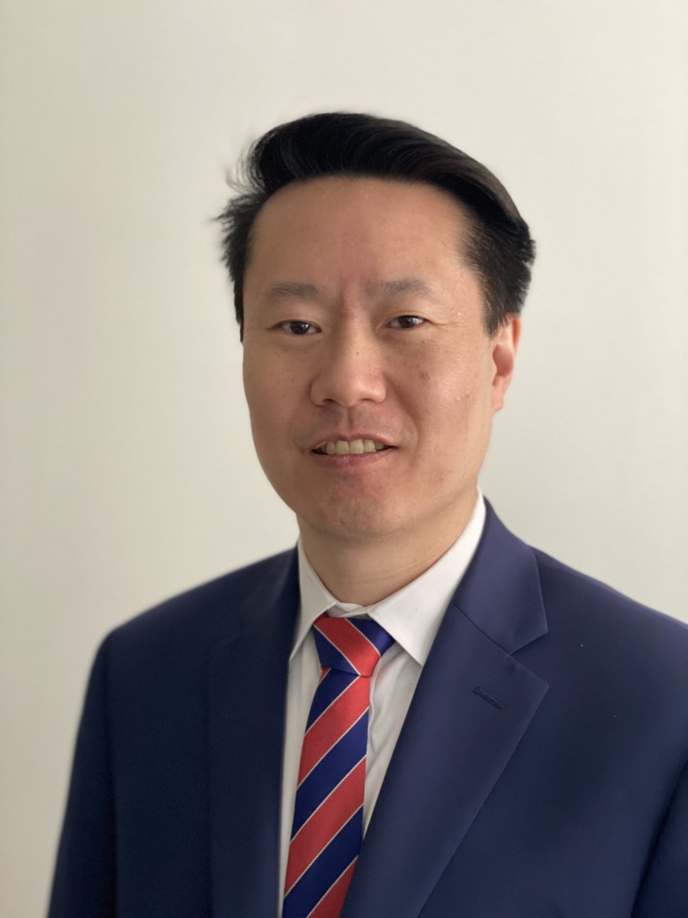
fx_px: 1378
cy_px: 459
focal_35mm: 52
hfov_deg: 28.0
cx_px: 344
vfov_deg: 36.8
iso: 250
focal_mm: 6
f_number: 2
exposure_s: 1/40
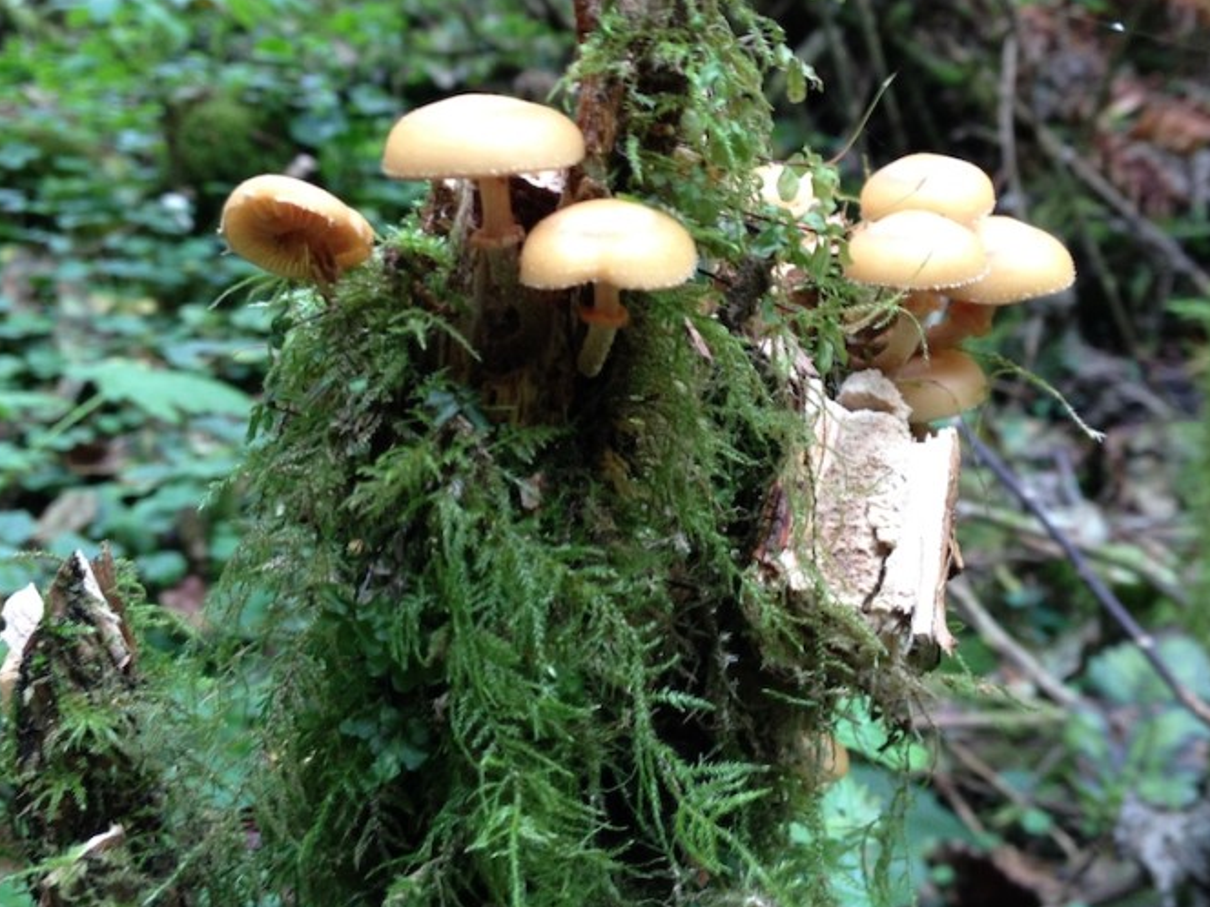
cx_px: 729
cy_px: 306
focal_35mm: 54
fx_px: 1888
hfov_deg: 35.4
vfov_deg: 26.9
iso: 80
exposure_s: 1/20
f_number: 2.4
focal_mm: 4.28
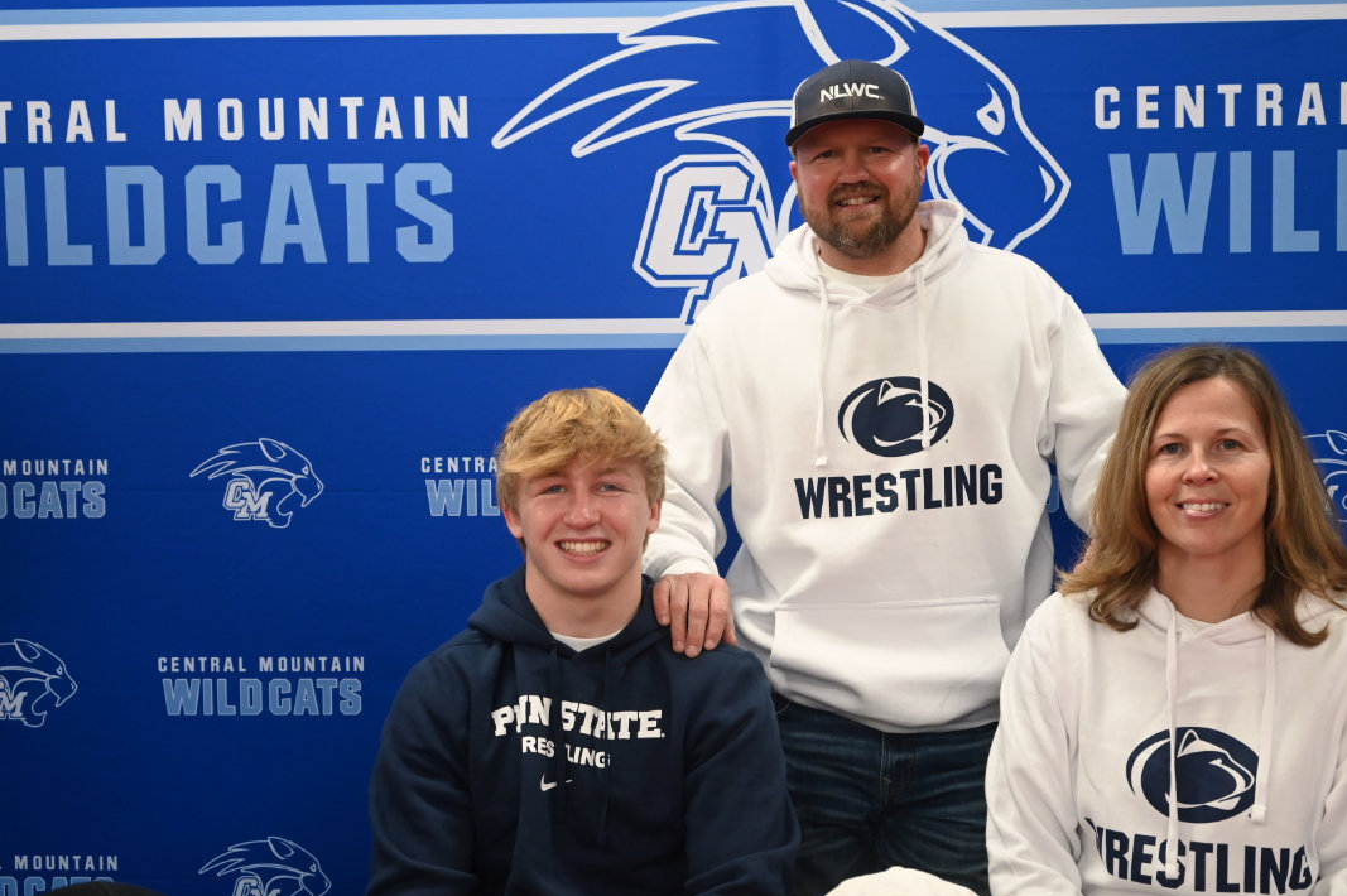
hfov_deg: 42.9
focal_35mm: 46
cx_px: 785
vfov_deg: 29.4
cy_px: 473
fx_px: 1709
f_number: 4.8
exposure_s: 1/125
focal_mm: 32.5
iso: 2200
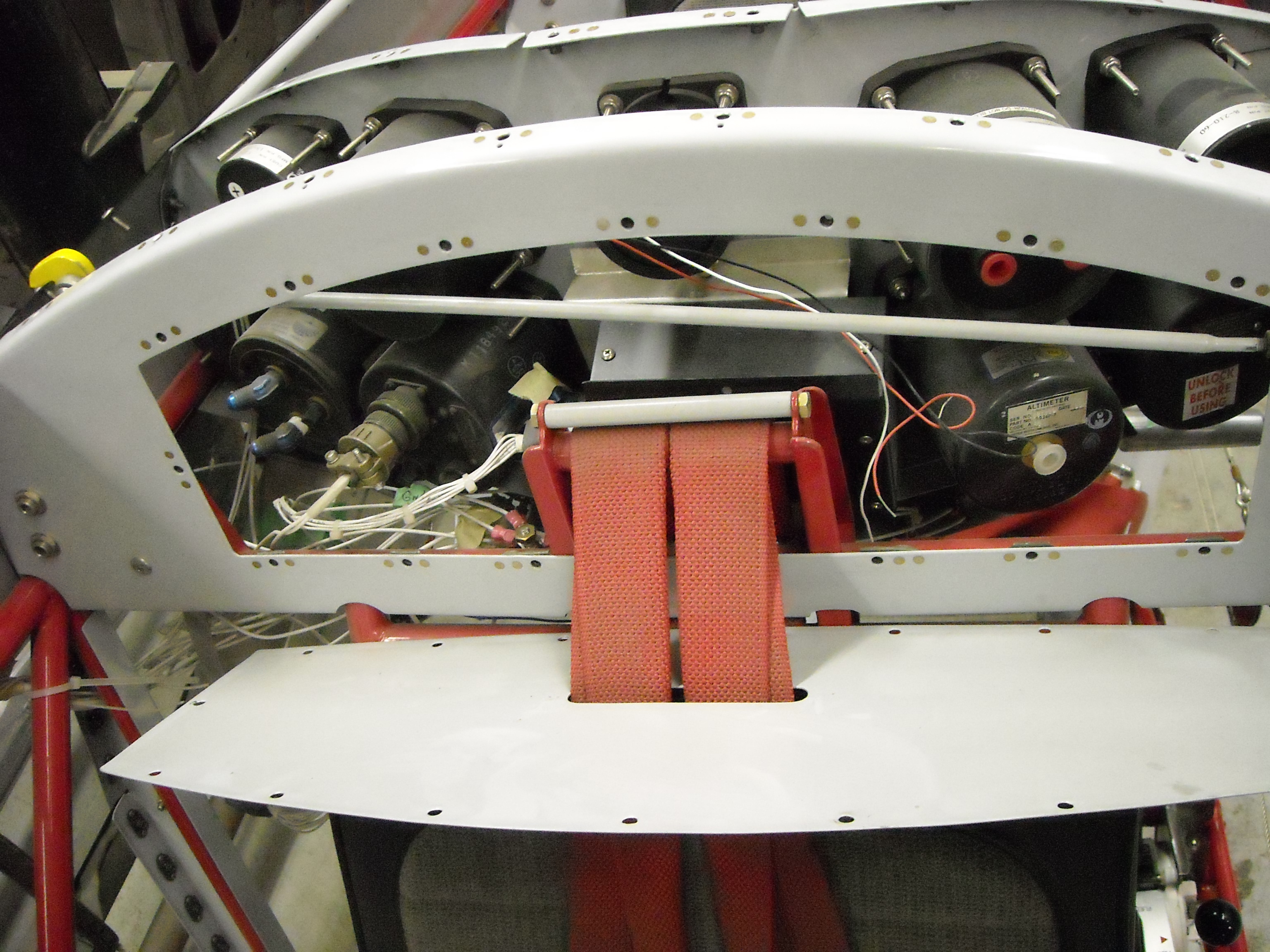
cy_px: 476
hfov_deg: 52.6
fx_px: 1284
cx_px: 635
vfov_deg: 40.7
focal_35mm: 35
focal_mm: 5.7
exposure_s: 1/31
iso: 800
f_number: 2.8
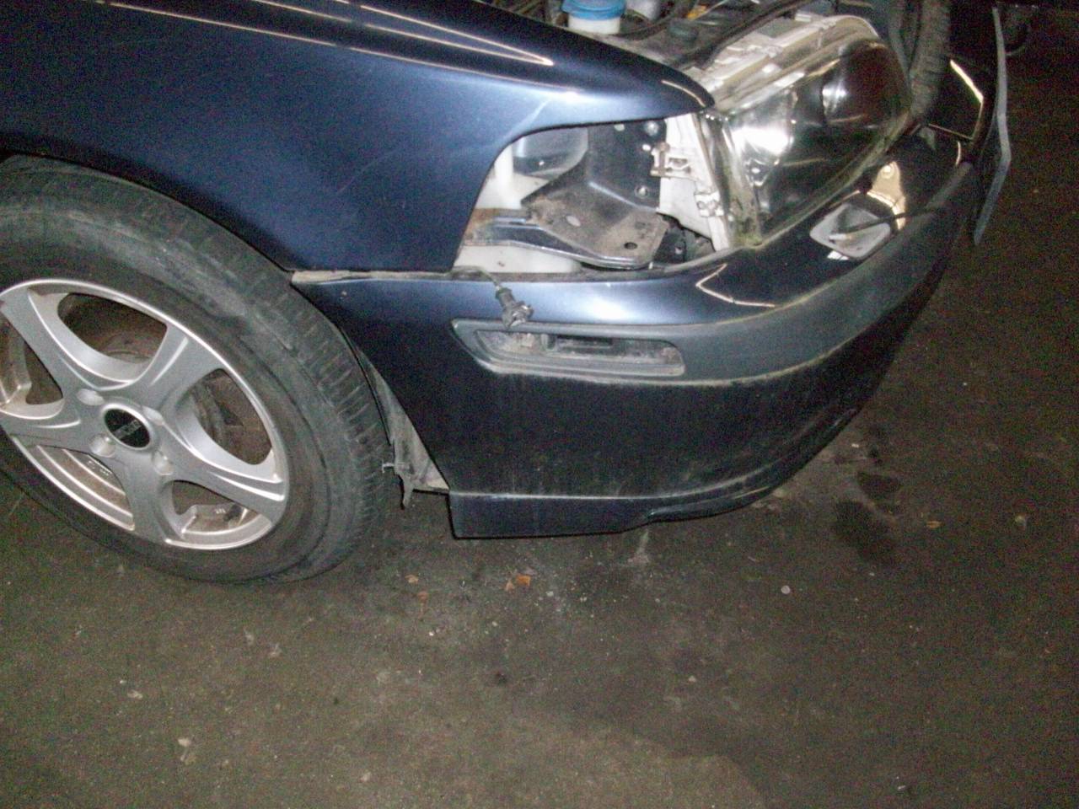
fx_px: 1060
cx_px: 540
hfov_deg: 54.0
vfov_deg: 41.8
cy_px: 404
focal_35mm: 34
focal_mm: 5.7
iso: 800
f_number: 2.8
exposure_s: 1/128
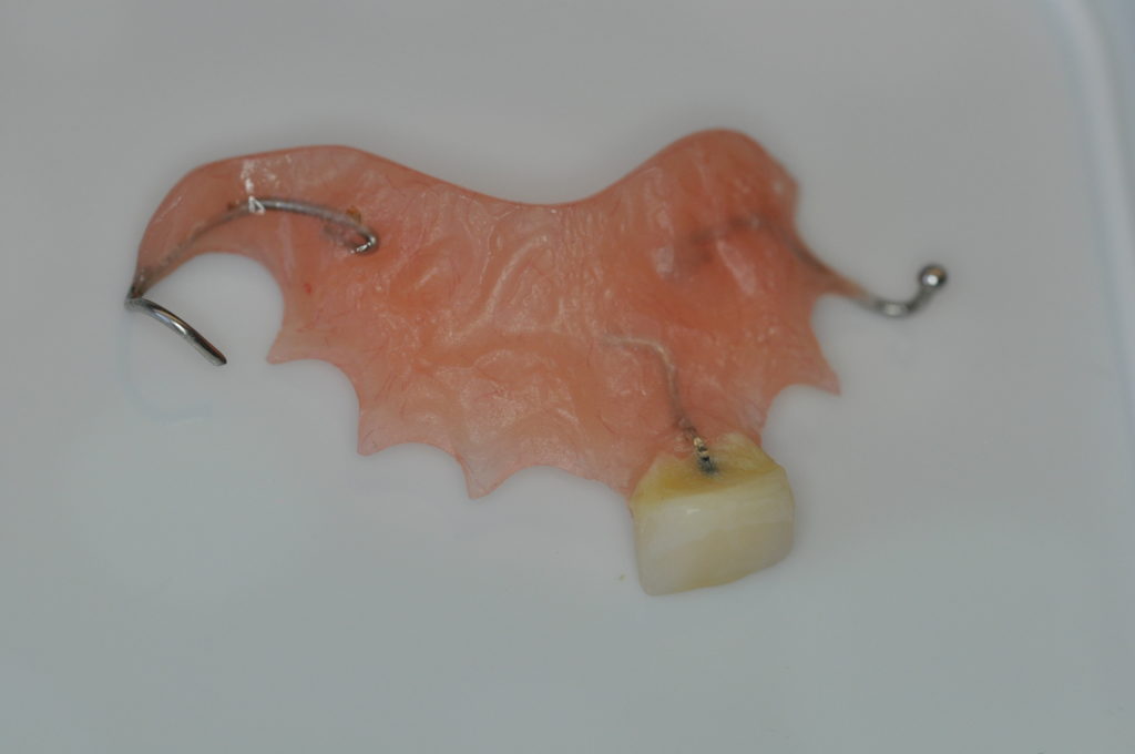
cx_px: 568
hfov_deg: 13.1
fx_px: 4959
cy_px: 377
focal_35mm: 158
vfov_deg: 8.7
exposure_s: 1/640
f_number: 8
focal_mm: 105
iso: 800
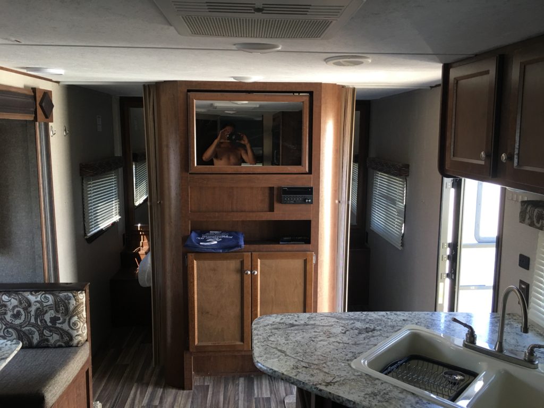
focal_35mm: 29
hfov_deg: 61.7
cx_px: 272
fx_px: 456
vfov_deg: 48.2
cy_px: 204
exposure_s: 1/30
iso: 40
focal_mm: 4.15
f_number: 2.2
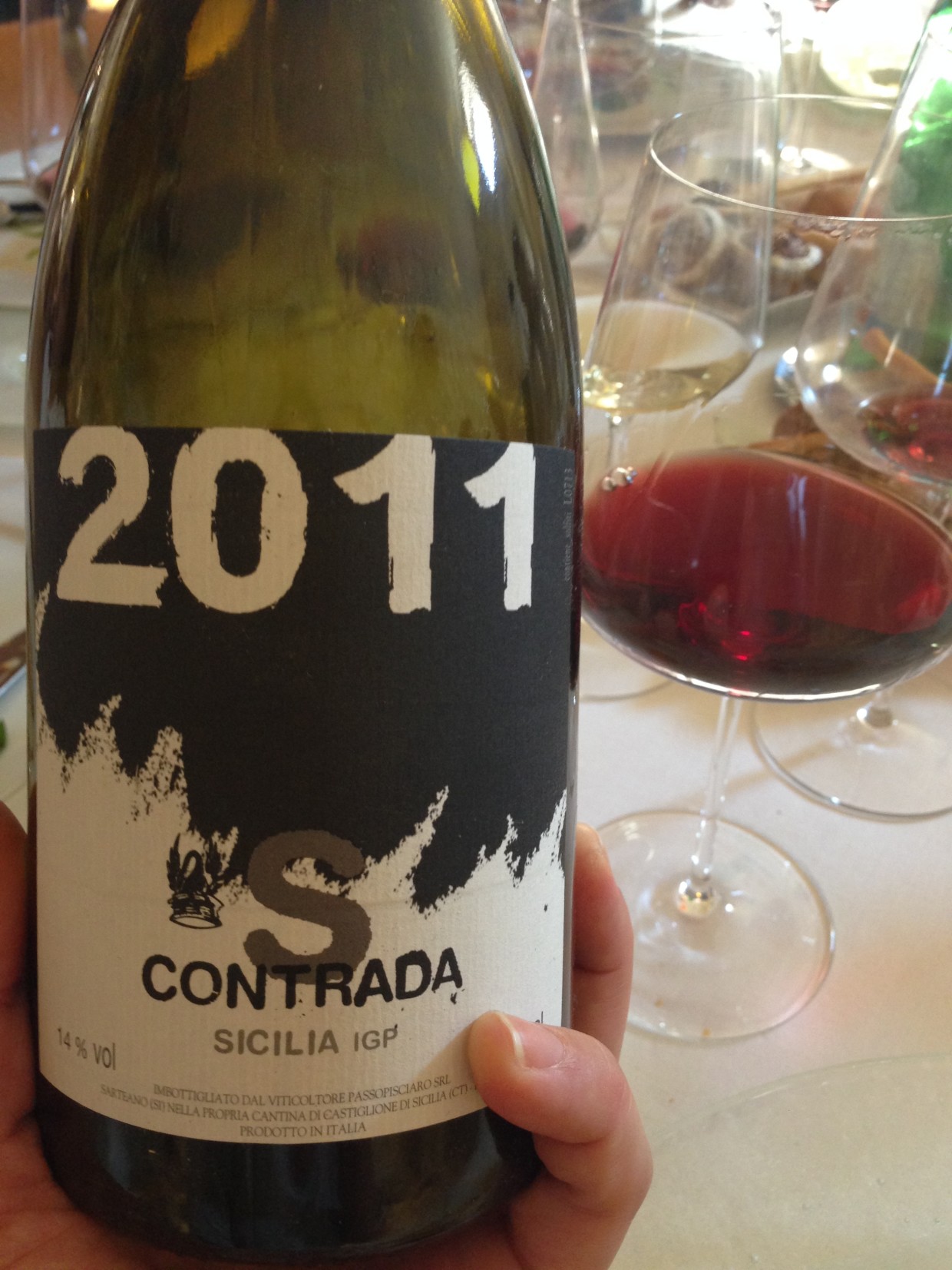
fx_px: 1210
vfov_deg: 55.3
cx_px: 476
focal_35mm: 33
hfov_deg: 43.0
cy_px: 635
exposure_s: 1/20
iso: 160
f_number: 2.4
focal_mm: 4.12
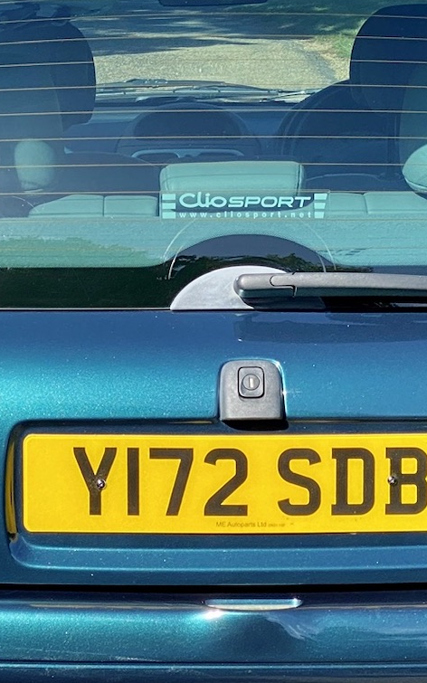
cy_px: 350
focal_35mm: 146
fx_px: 2718
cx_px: 216
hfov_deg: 9.0
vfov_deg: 14.3
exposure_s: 1/631
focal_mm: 6
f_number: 2
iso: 20
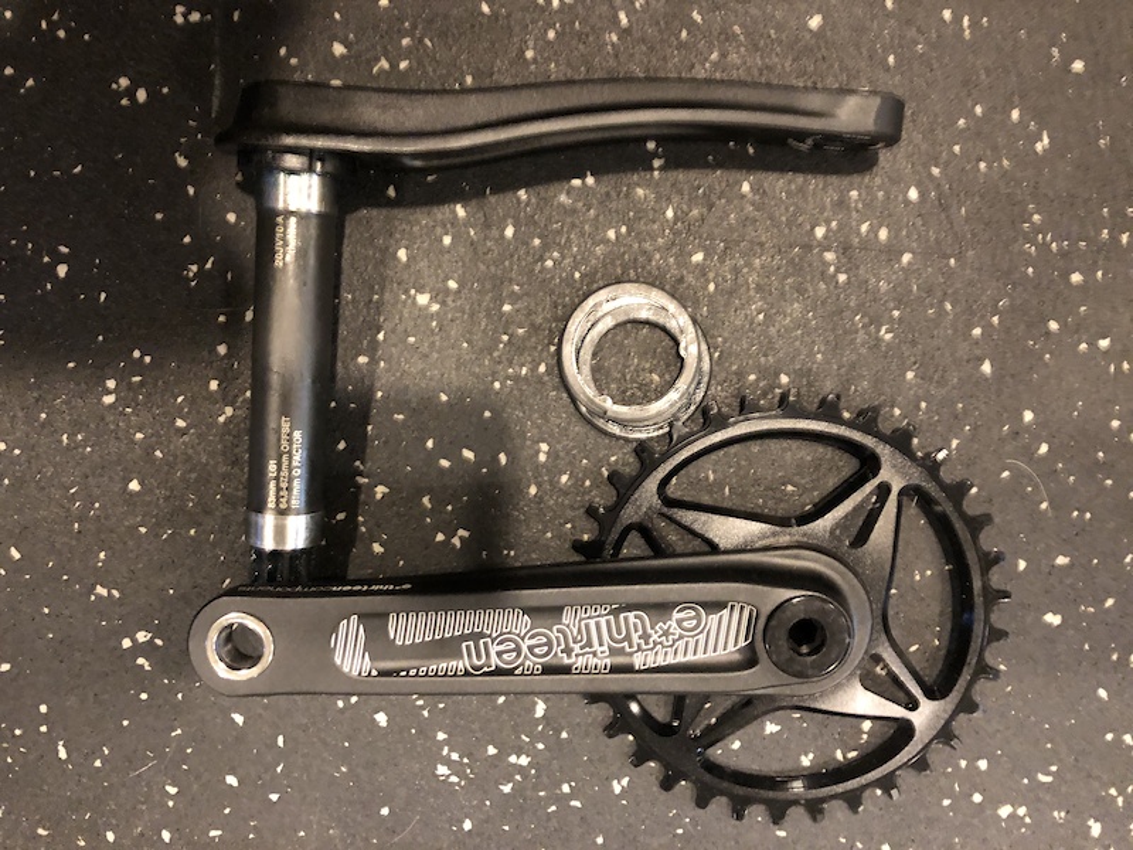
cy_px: 425
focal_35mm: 28
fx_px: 916
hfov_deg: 63.4
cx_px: 566
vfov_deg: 49.7
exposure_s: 1/4
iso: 80
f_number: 1.8
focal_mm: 3.99
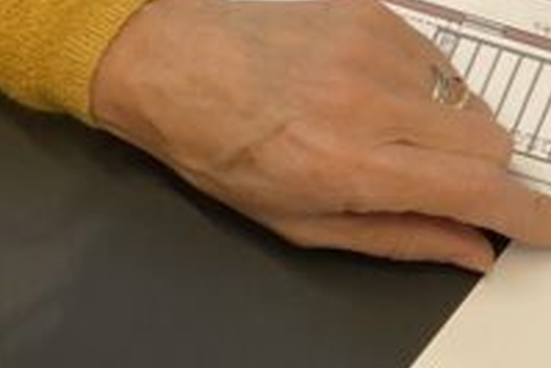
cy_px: 235
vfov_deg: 9.9
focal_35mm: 139
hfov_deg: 13.4
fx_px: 2129
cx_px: 972
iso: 100
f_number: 1.8
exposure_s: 1/100
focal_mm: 4.25
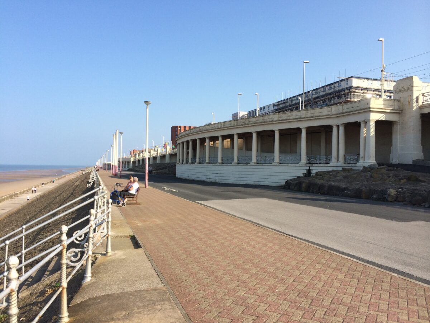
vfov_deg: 46.8
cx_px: 215
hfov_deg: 60.0
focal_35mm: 30
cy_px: 162
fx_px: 373
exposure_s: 1/1520
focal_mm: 4.12
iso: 32
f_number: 2.2
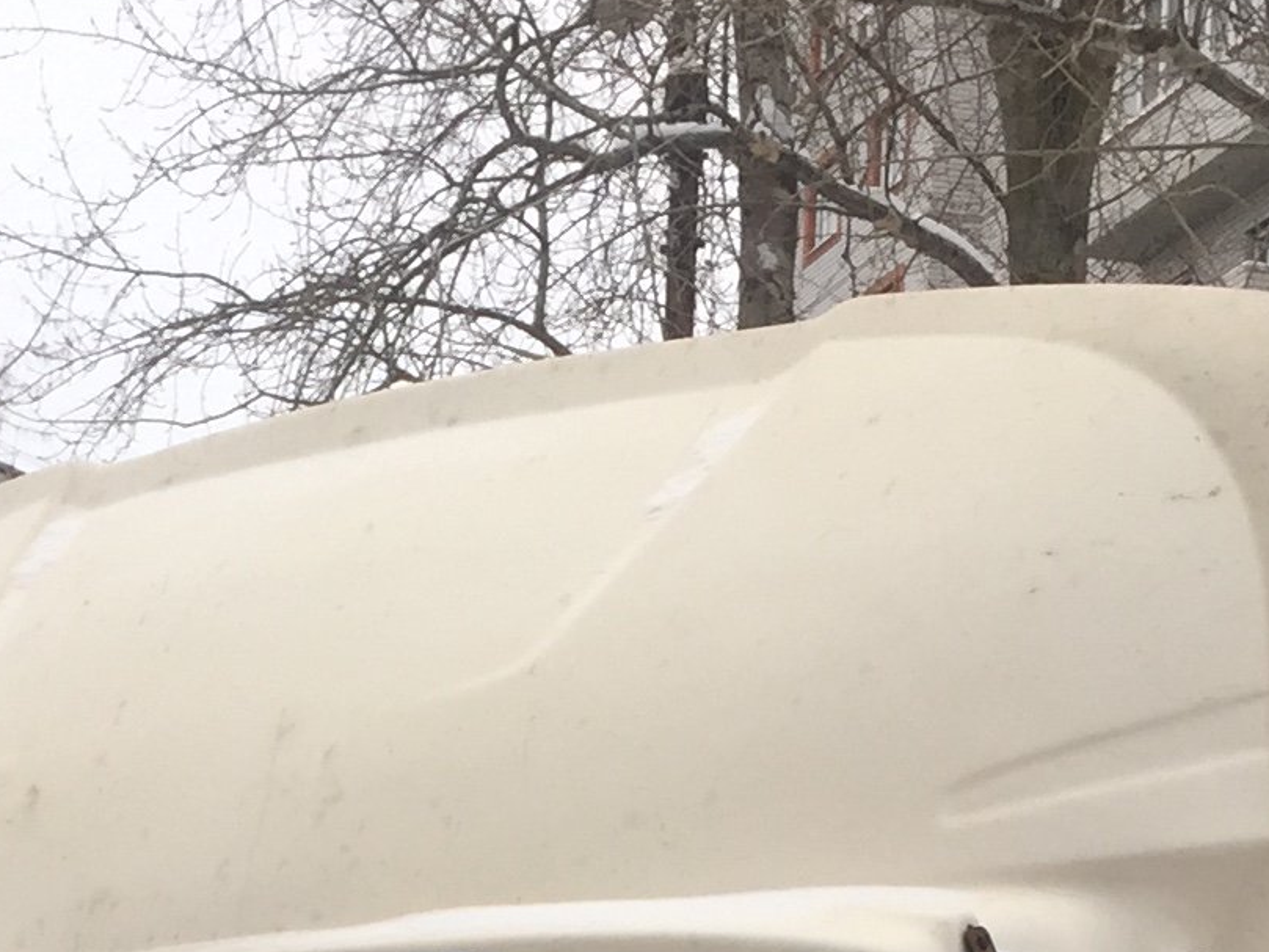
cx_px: 558
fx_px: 4290
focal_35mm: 117
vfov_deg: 11.6
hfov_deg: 16.8
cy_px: 1772
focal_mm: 4.15
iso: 32
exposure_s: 1/111
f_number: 2.2
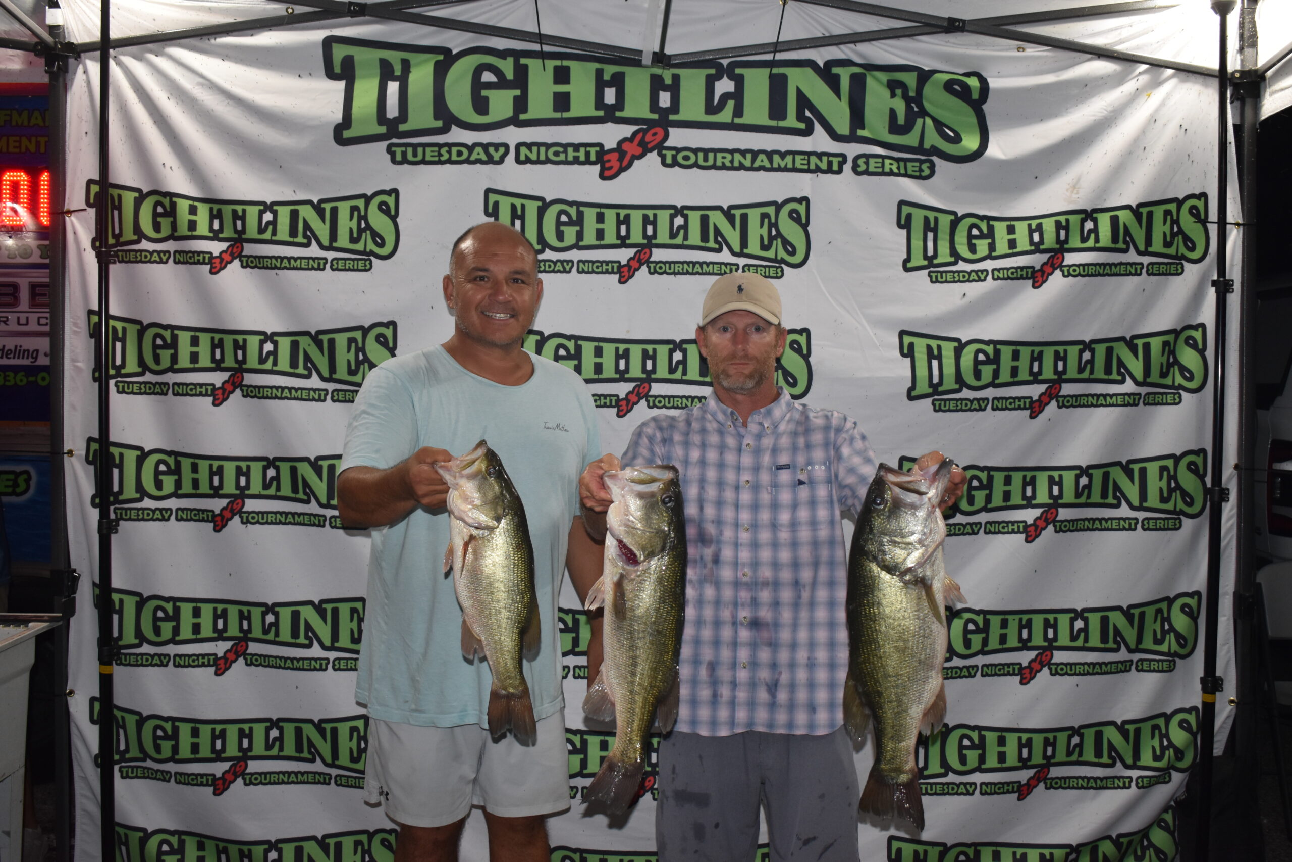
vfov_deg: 35.5
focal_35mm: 38
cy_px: 431
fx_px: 1346
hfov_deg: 51.3
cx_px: 646
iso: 900
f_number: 4
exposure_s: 1/60
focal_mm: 25
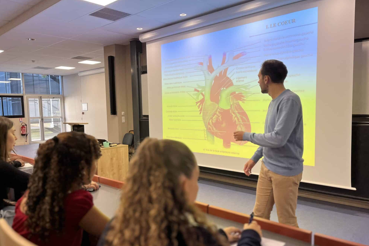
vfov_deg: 46.3
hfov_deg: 65.5
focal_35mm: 28
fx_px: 287
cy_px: 136
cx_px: 182
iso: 64
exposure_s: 1/100
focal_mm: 5.1
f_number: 1.6
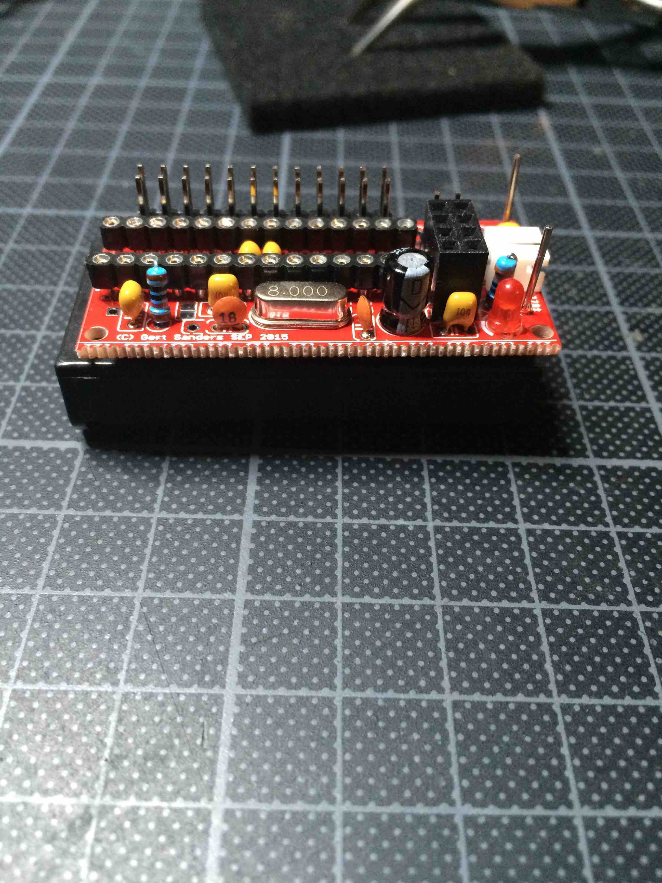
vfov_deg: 61.7
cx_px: 331
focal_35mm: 29
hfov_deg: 48.2
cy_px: 442
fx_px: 739
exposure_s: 1/33
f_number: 2.2
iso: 320
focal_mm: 4.15
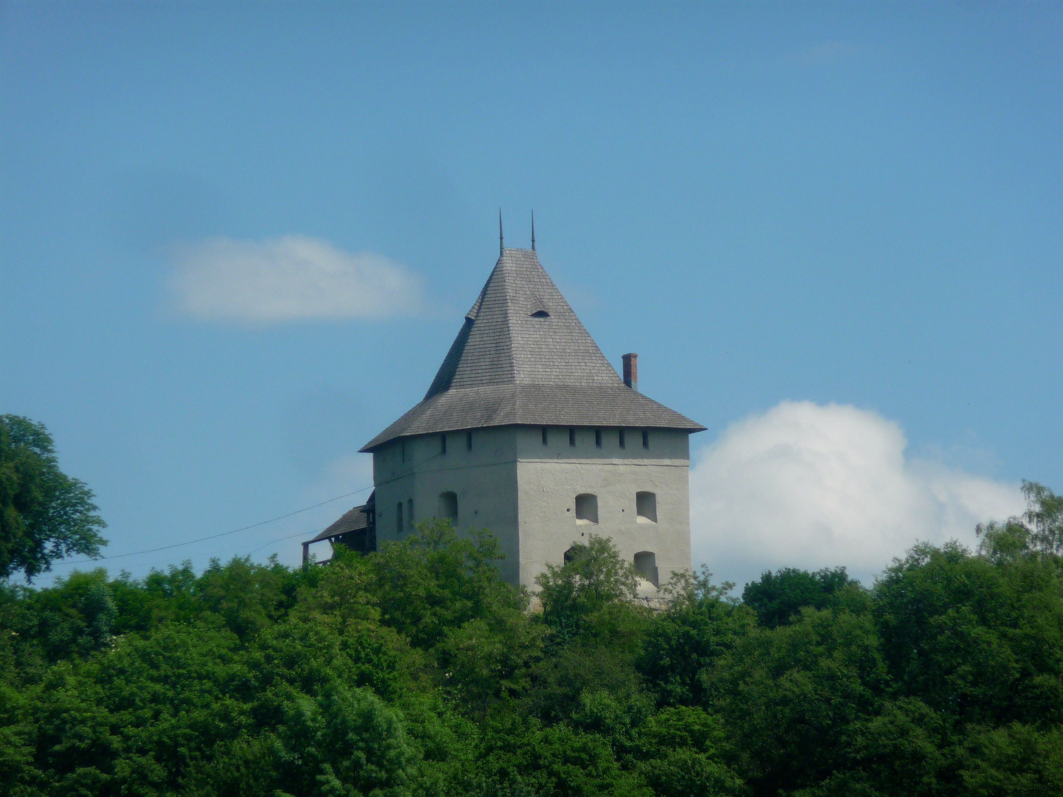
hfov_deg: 7.1
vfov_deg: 5.3
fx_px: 8598
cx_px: 532
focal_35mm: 280
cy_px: 398
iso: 100
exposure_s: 1/640
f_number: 4.9
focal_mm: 47
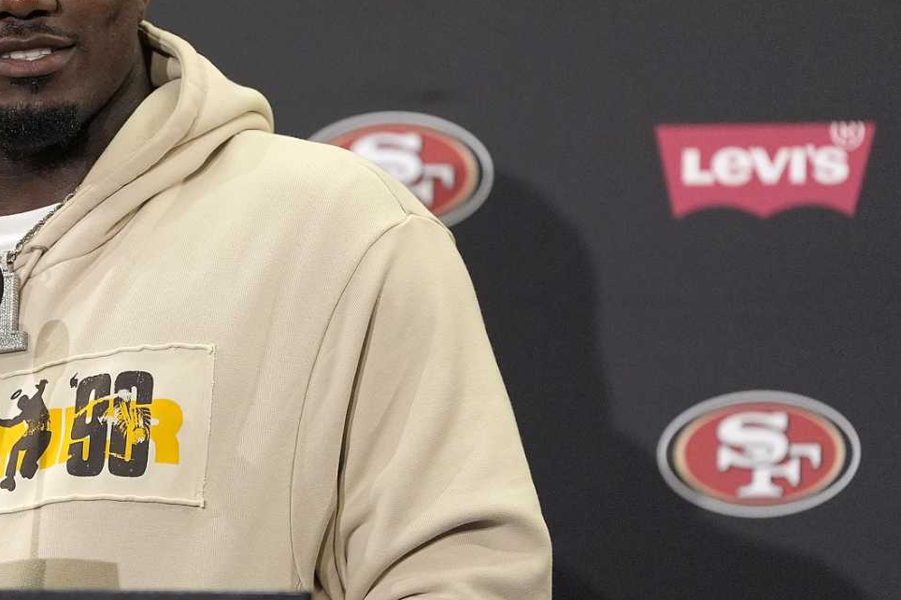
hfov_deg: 4.8
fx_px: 10633
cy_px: 304
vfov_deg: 3.2
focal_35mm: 425
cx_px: 24
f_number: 2.8
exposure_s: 1/500
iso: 2000
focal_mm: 200
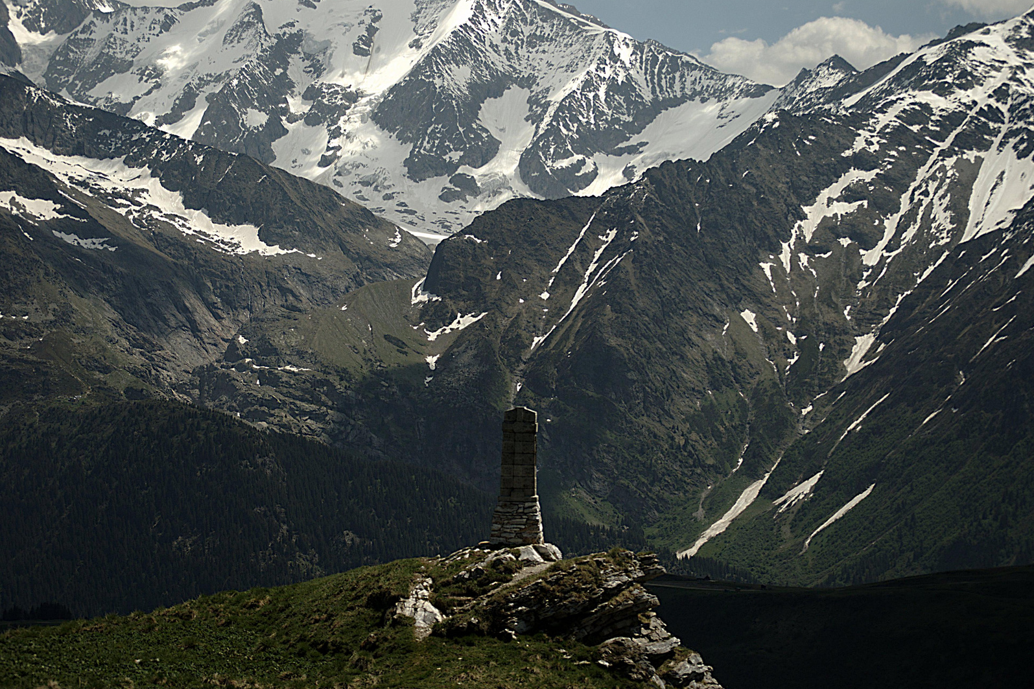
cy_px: 347
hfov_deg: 24.3
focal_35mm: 84
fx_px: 2398
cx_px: 517
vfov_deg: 16.4
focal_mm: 55
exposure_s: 1/1600
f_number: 4.5
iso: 200
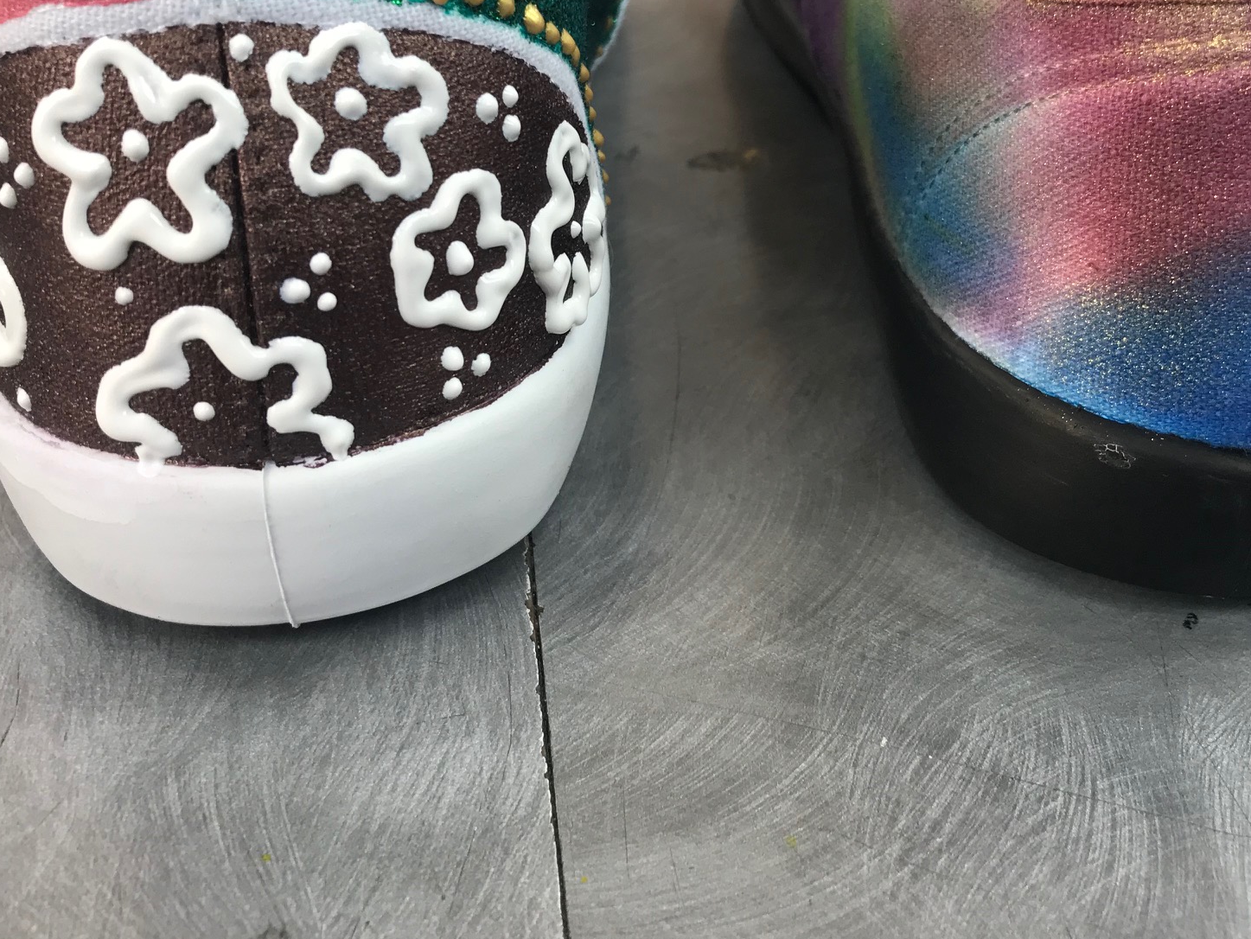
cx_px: 727
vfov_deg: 36.4
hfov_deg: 47.7
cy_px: 305
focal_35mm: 39
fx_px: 1410
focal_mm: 3.99
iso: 32
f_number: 1.8
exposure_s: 1/100
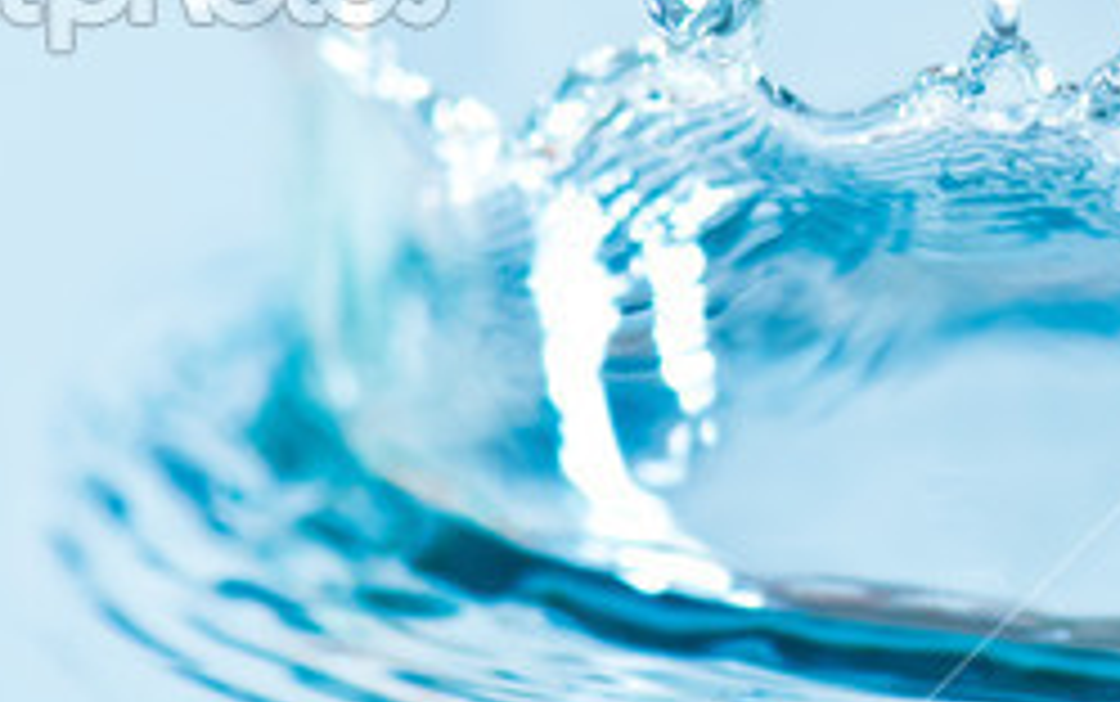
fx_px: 20132
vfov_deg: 2.0
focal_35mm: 659
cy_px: -22
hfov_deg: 3.2
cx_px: 1646
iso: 200
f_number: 9
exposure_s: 1/60
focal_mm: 105
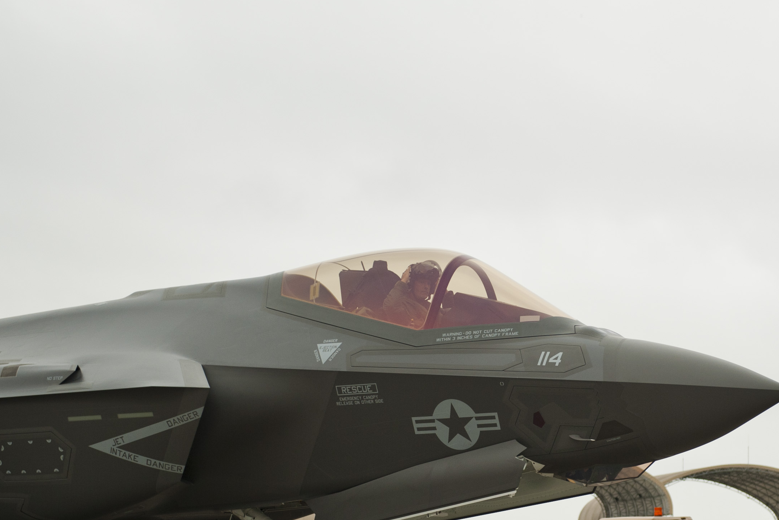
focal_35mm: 108
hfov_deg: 18.9
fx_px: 2337
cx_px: 536
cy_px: 430
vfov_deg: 12.6
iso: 250
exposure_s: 1/800
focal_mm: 55
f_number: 3.2
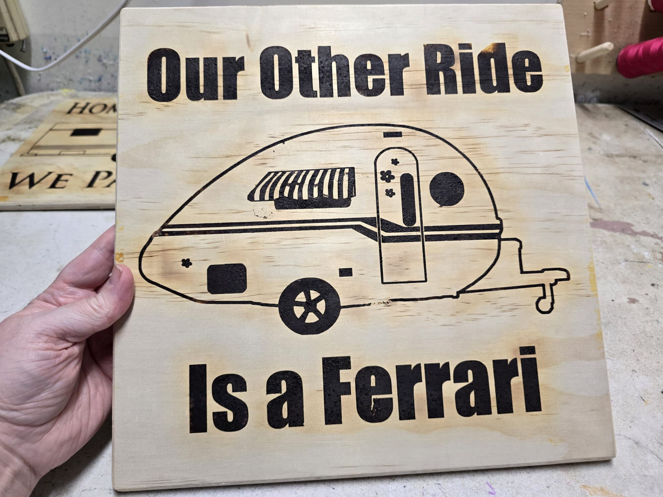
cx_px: 332
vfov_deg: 58.9
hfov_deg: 73.9
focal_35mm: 23
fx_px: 441
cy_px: 248
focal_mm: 6.3
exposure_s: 1/120
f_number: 1.7
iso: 100
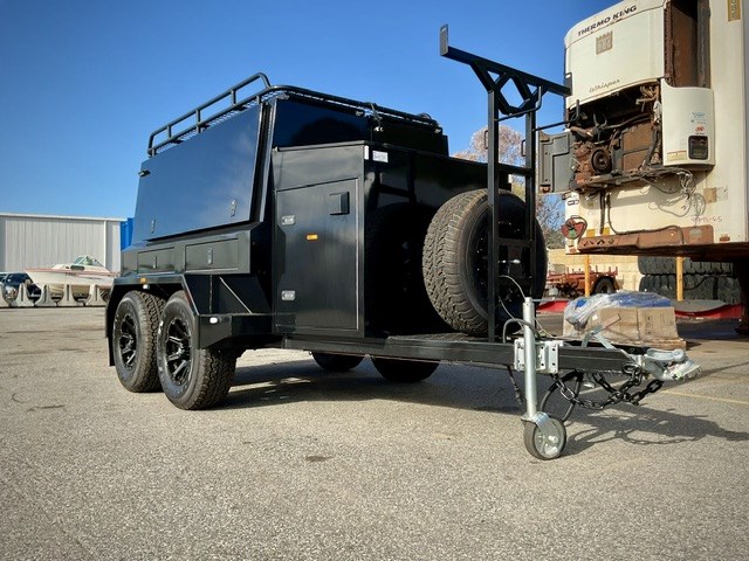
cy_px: 280
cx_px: 374
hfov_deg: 61.7
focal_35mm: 29
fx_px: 627
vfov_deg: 48.2
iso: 16
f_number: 1.8
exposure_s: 1/978
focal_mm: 3
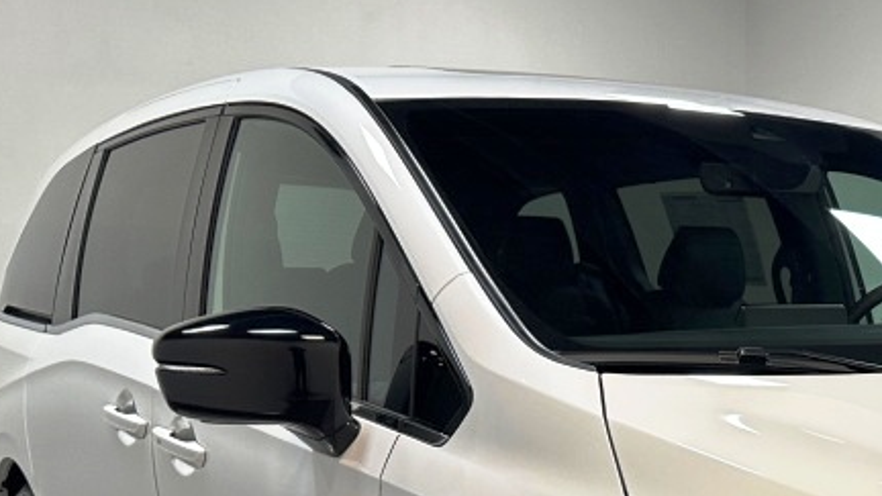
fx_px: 1450
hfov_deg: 31.6
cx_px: 851
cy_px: 694
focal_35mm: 62
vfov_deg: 17.8
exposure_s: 1/60
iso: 160
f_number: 1.78
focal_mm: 6.86
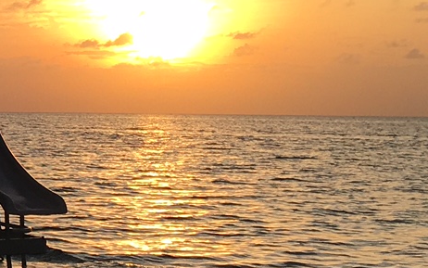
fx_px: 1563
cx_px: -209
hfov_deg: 14.6
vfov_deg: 9.6
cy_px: -104
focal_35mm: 134
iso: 25
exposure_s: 1/1603
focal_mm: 4.15
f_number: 2.2
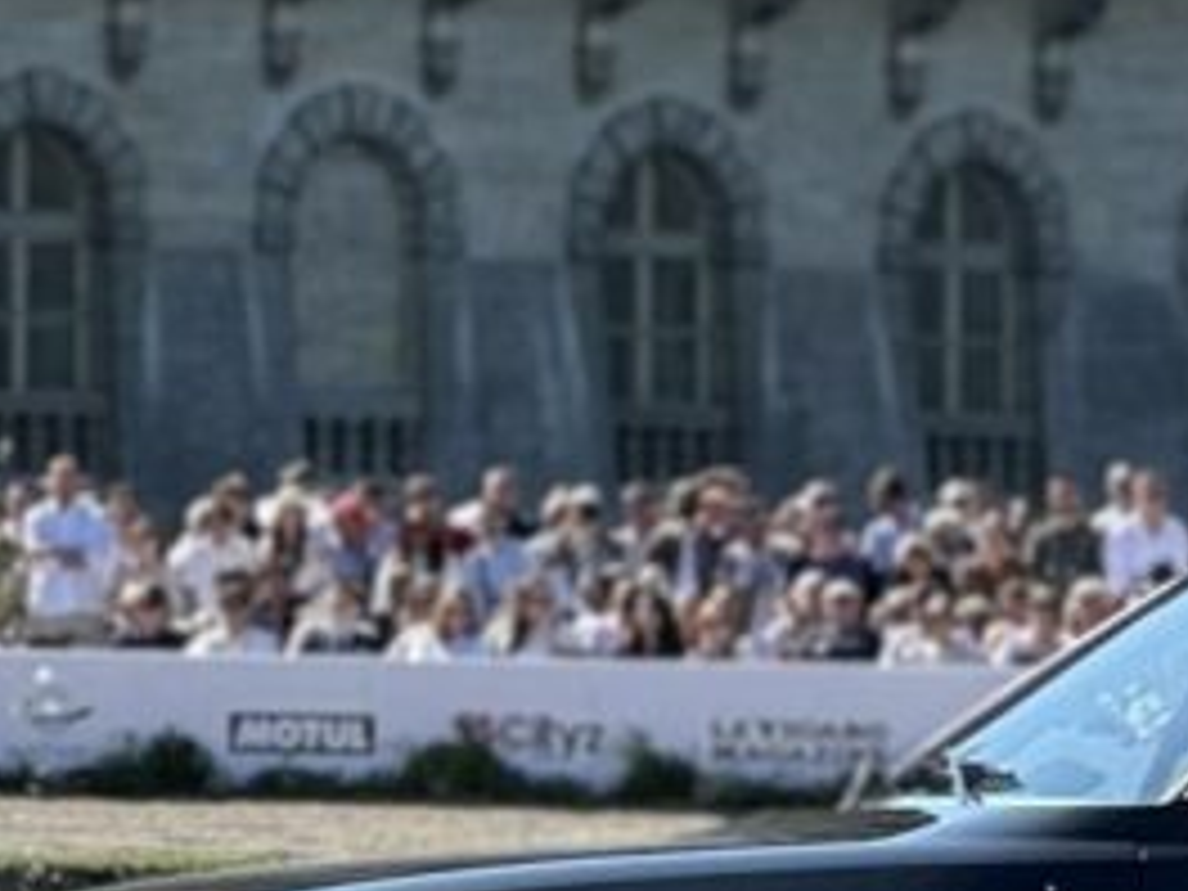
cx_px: 994
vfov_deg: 3.4
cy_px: 394
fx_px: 14998
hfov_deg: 4.5
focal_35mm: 437
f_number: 2.8
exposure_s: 1/492
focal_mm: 9
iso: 25
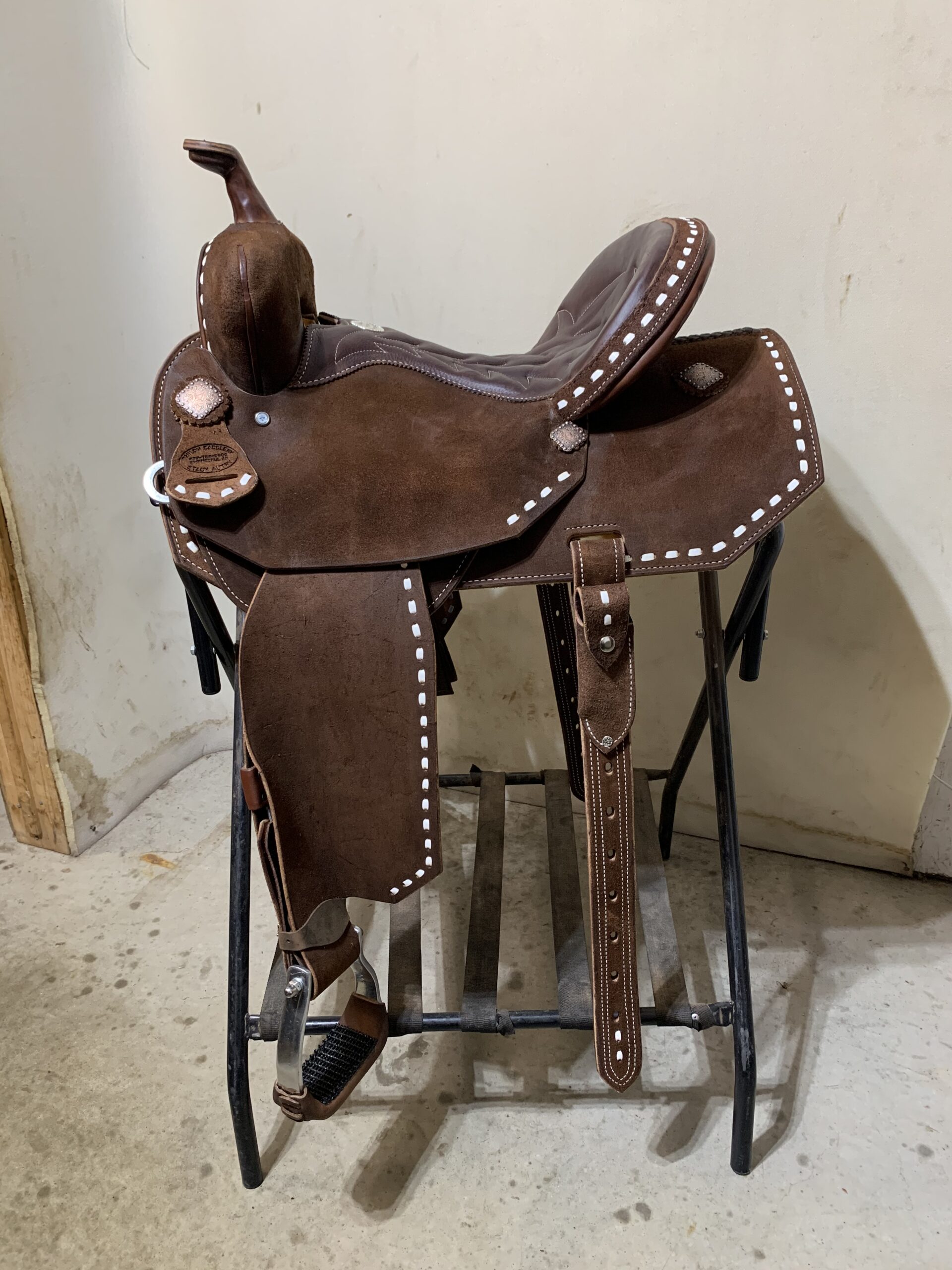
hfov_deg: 53.1
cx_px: 476
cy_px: 635
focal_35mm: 26
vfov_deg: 67.3
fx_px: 953
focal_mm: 4.25
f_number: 1.8
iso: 125
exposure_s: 1/60
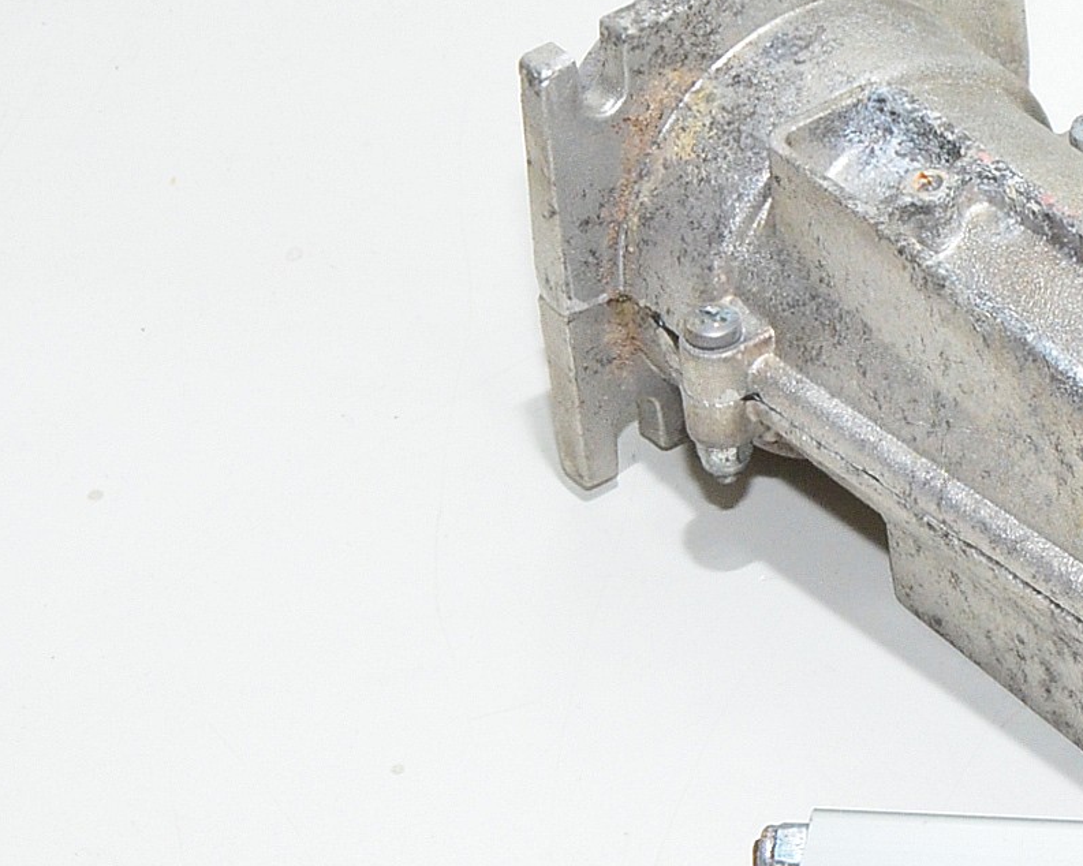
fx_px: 7274
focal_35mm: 227
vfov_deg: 6.8
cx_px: 1517
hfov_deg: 8.4
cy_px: 846
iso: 1600
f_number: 16
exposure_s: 1/50
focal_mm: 52
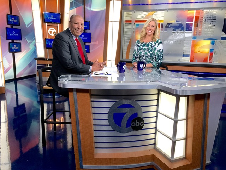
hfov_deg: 61.7
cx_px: 113
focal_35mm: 29
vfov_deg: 48.2
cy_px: 85
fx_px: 189
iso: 32
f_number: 2.2
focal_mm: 4.15
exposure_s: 1/30
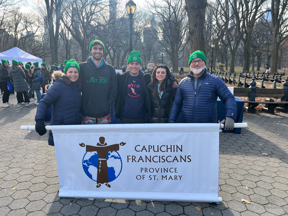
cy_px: 108
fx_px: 216
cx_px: 144
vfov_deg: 53.1
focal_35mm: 26
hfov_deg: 67.3
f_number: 1.5
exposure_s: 1/840
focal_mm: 5.7
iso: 50
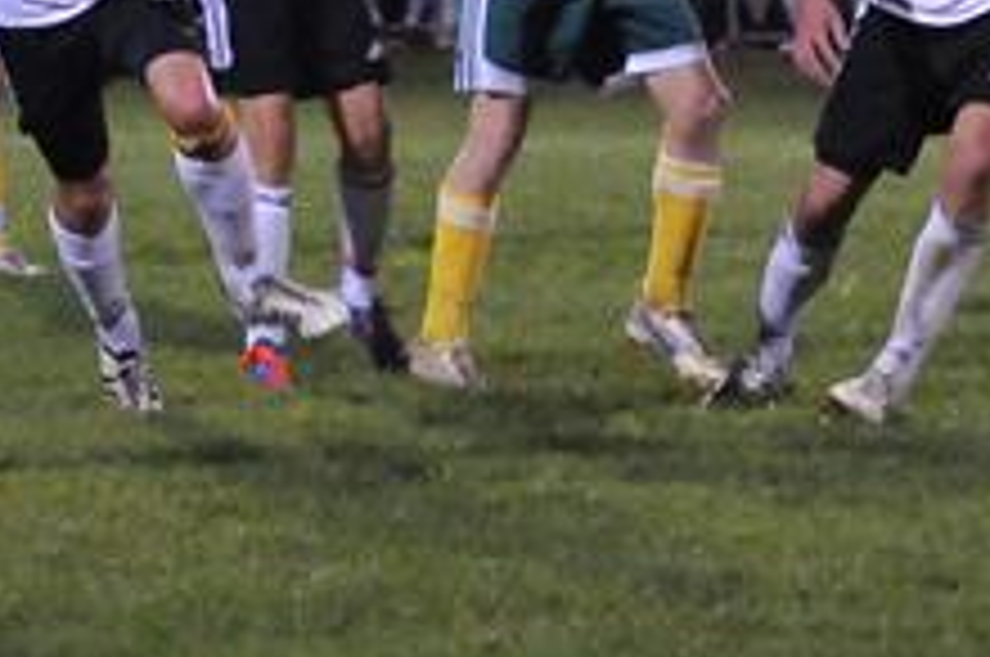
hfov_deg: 4.4
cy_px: -22
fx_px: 12869
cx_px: 63
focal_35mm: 469
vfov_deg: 2.9
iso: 2500
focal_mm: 95
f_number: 5.6
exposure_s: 1/180
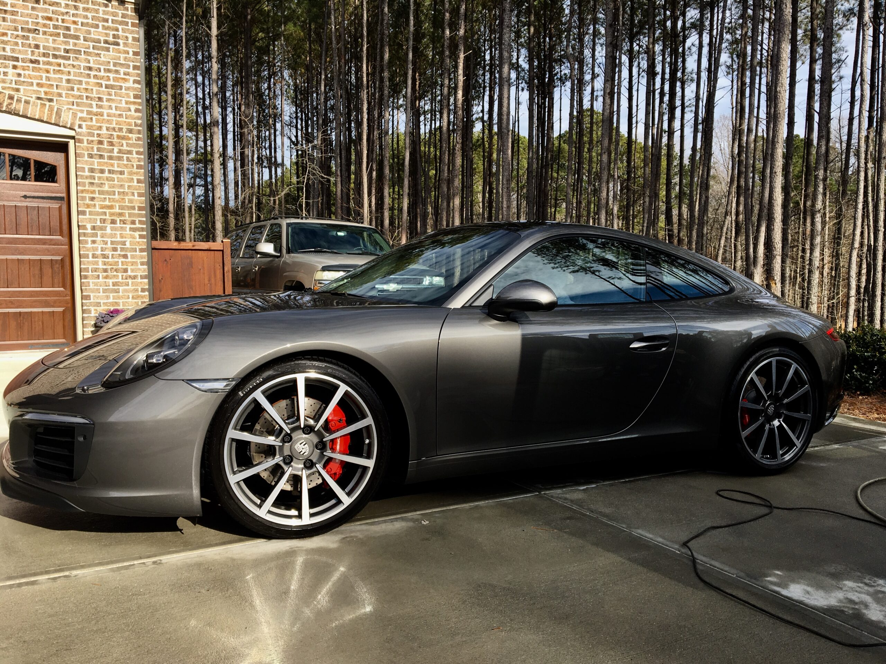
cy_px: 332
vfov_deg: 48.2
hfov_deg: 61.7
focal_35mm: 29
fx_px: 742
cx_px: 443
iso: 25
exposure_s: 1/1054
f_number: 2.2
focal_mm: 4.15
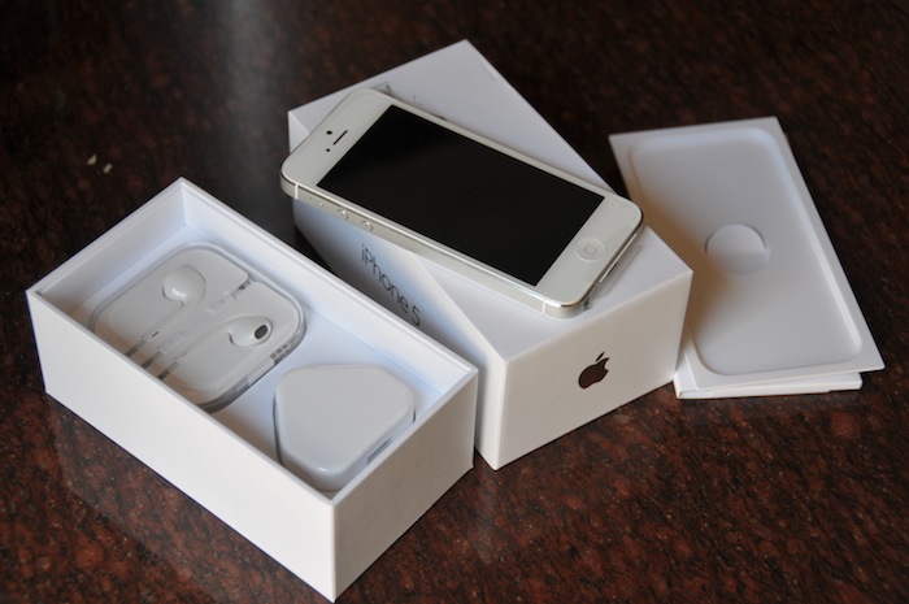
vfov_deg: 17.5
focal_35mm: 78
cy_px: 302
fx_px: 1967
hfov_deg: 26.0
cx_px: 454
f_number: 4.8
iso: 200
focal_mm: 52
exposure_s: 1/50
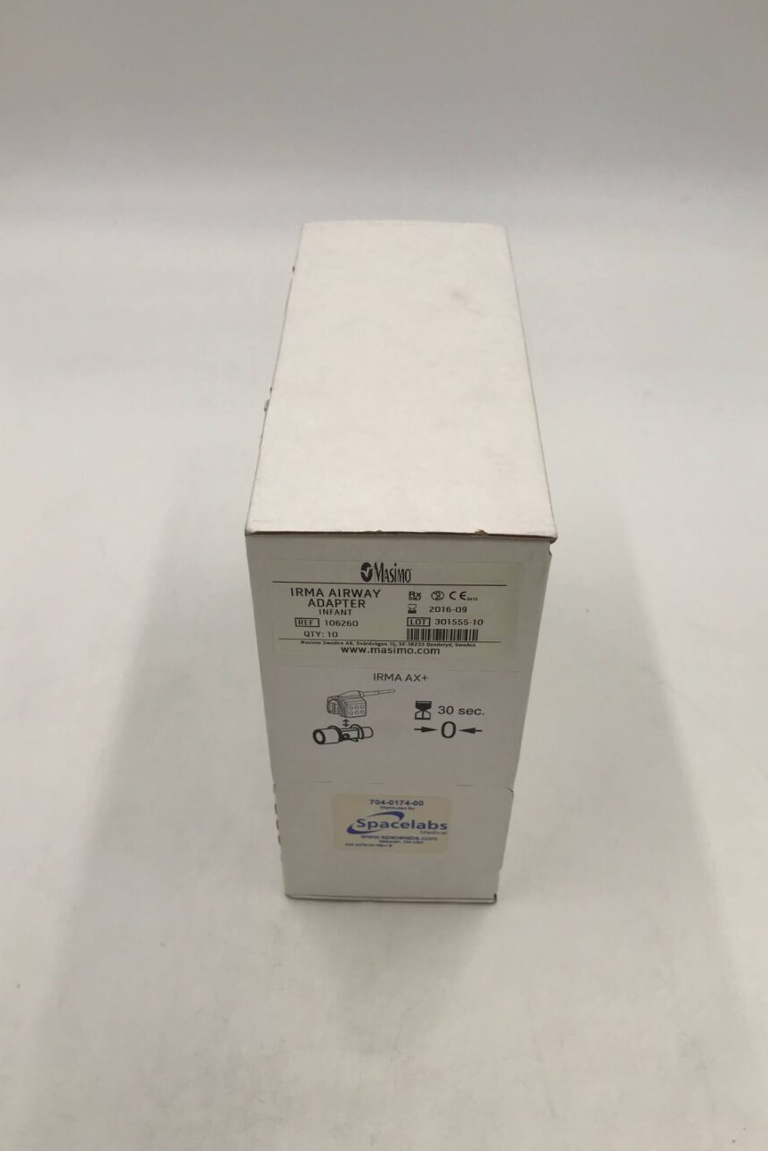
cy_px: 588
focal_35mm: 30
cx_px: 397
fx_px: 960
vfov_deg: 61.9
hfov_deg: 43.6
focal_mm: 3.99
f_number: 1.8
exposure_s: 1/120
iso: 25
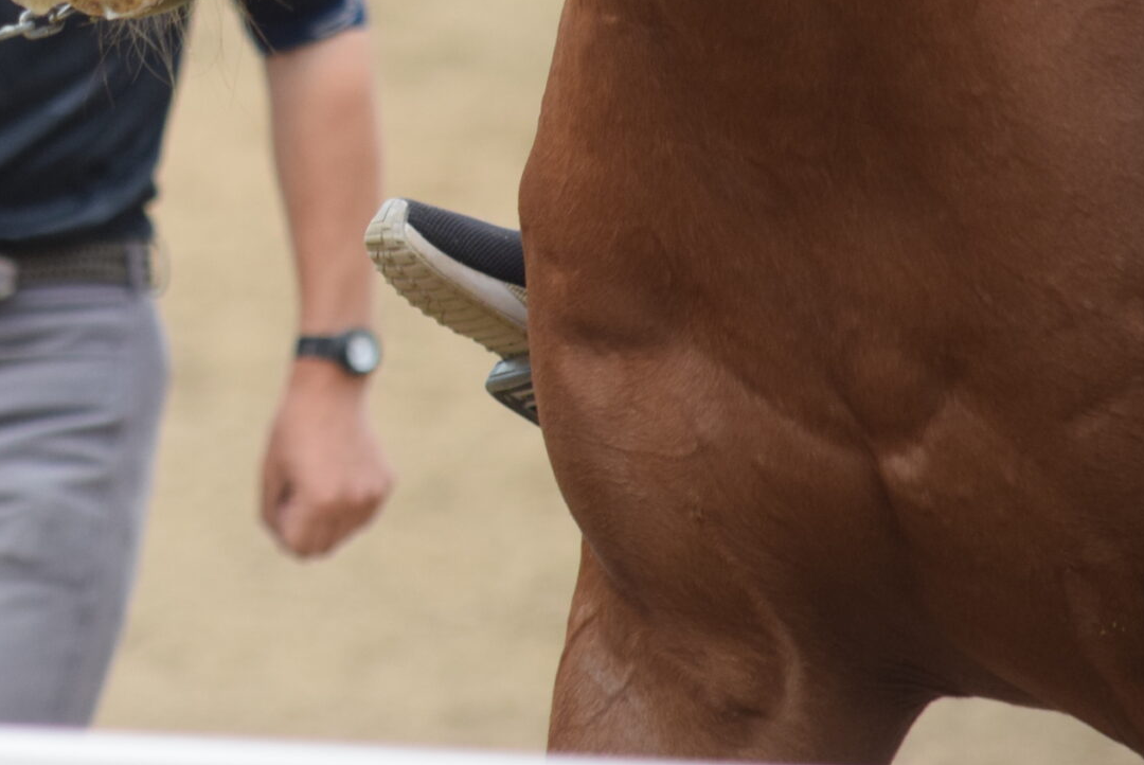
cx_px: -207
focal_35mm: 853
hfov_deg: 2.4
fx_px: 27128
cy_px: -140
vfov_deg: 1.6
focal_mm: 240
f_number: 5.3
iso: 800
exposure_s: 1/800
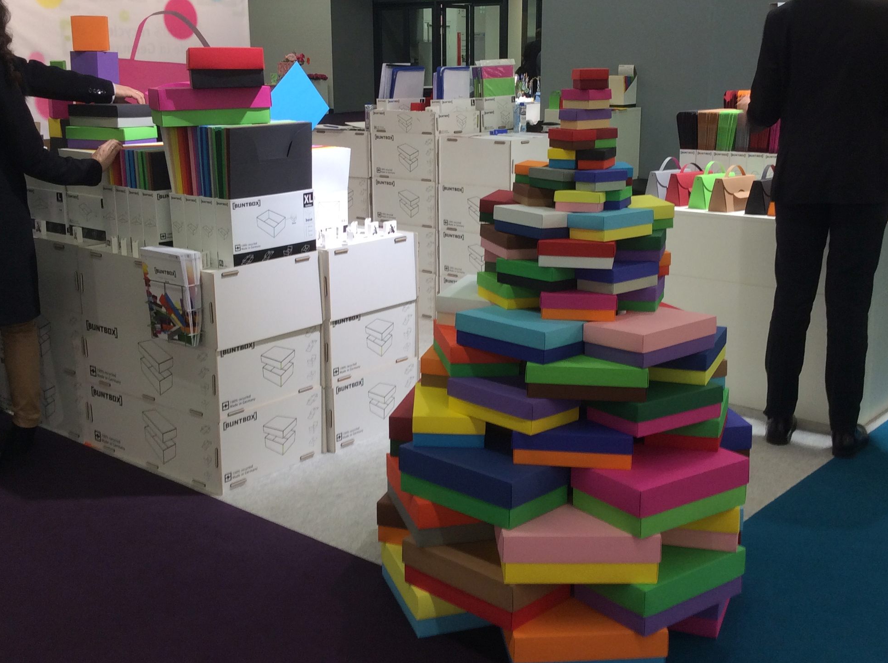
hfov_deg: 43.0
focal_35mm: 44
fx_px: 1127
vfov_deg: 32.8
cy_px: 295
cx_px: 436
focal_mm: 3.3
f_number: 2.4
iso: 40
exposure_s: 1/30
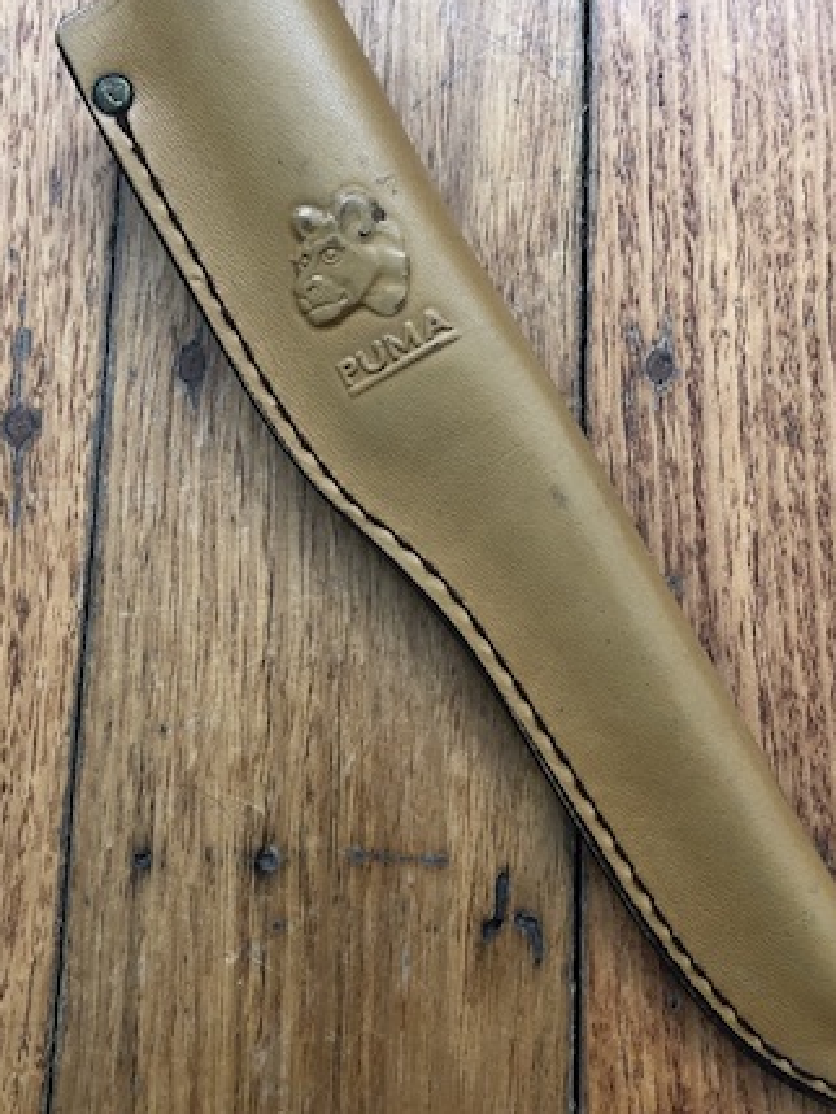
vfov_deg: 50.0
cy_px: 482
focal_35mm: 37
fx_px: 1191
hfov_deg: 38.6
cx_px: 495
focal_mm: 3.99
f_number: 1.8
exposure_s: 1/15
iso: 40
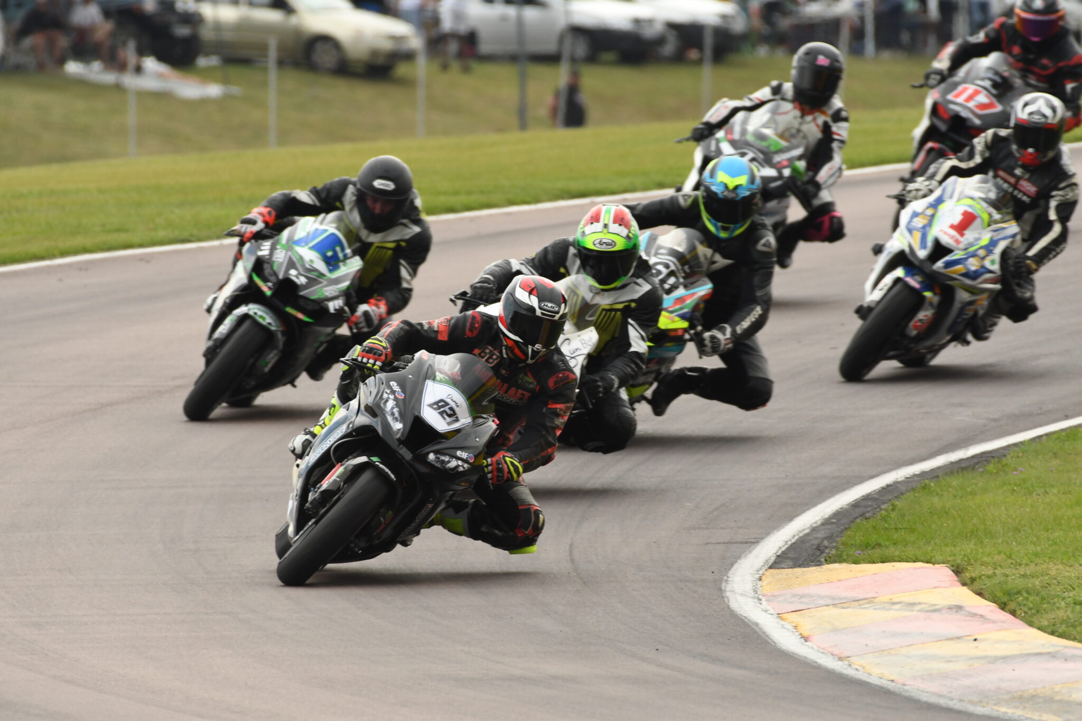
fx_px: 22538
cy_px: 360
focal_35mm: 750
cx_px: 541
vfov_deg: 1.8
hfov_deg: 2.8
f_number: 8
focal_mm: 500
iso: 640
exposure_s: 1/500
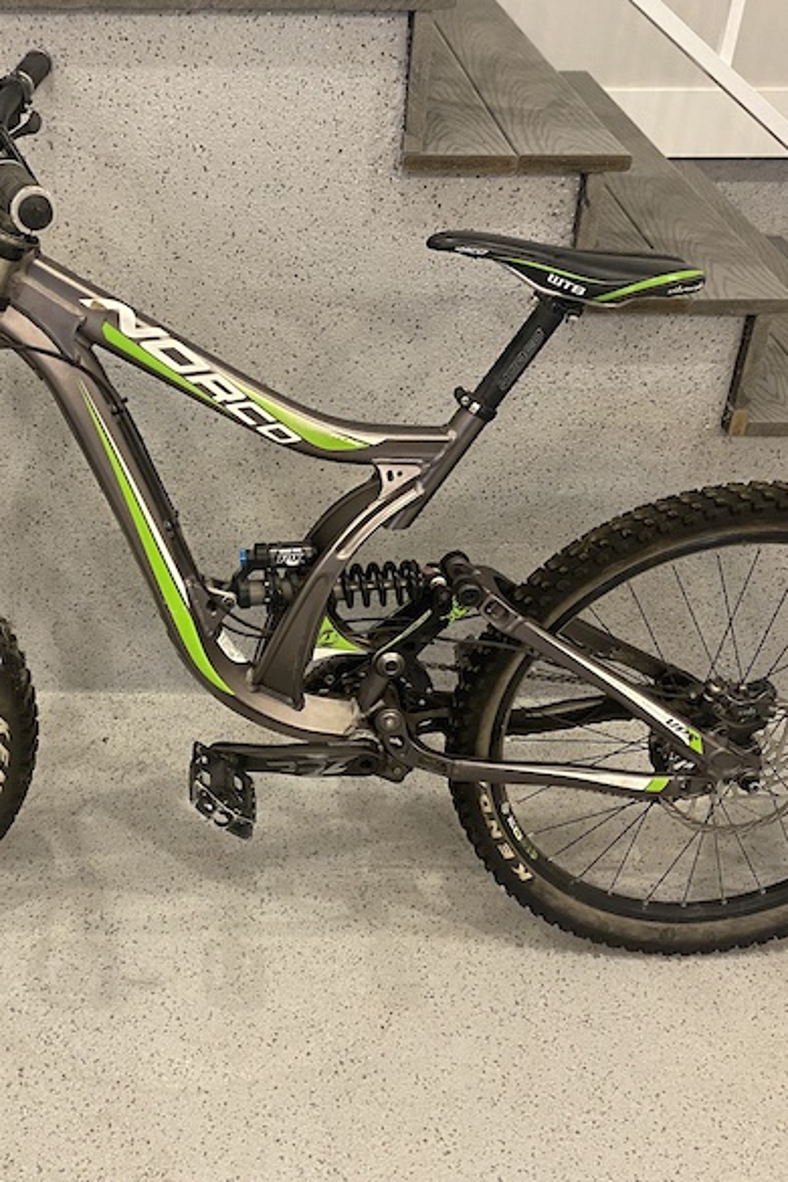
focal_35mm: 37
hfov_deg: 35.4
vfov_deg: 51.9
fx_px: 1215
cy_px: 586
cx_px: 228
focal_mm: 4.25
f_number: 1.8
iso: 500
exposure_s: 1/40
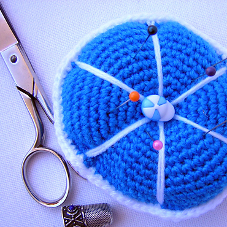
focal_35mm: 43
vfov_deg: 39.2
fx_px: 319
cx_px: 152
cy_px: 114
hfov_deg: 38.7
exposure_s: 1/128
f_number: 2.6
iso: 100
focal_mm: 4.7
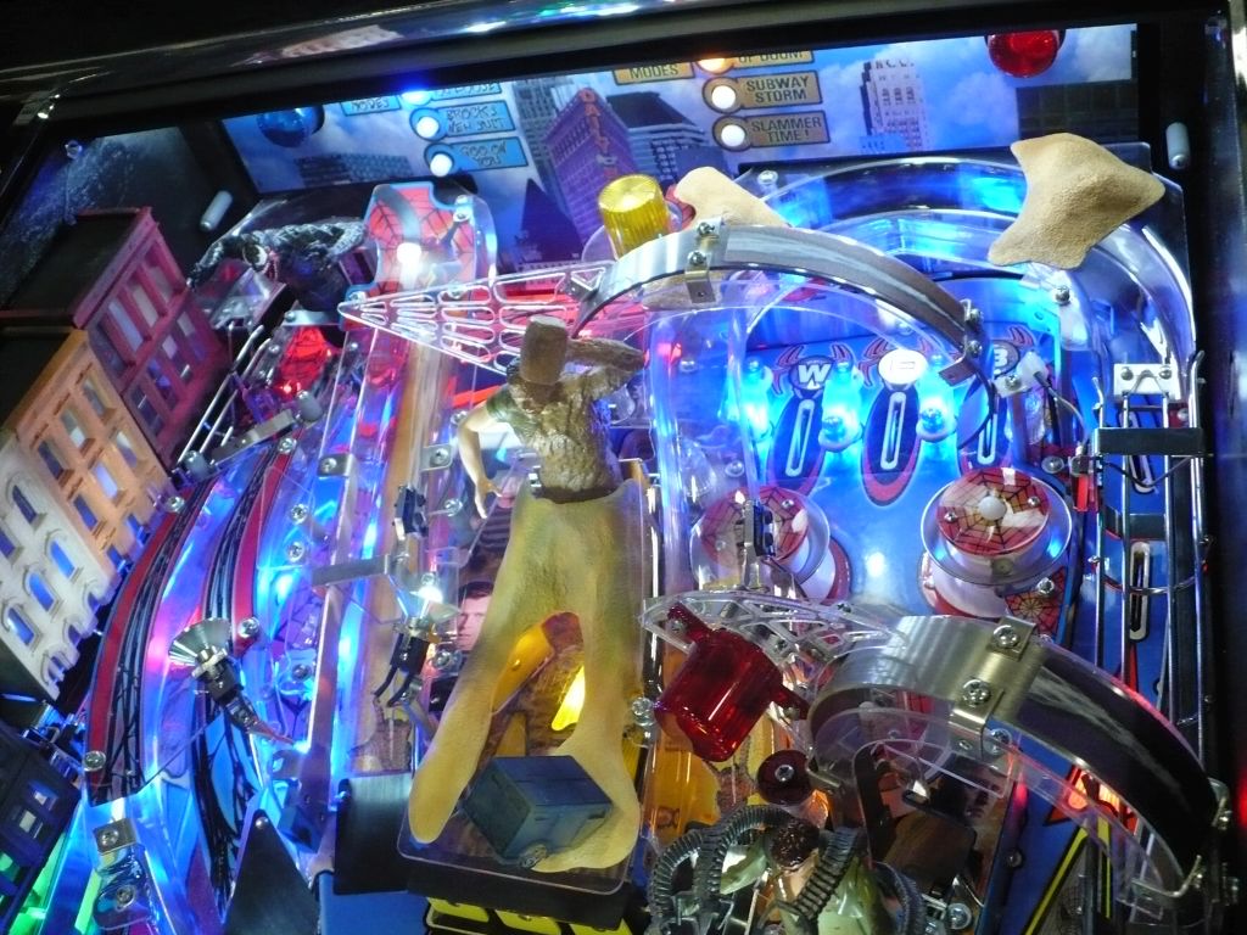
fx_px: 1333
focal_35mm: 37
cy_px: 468
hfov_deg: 50.1
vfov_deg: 38.7
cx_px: 624
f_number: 2.8
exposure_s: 1/40
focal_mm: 6.1
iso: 400
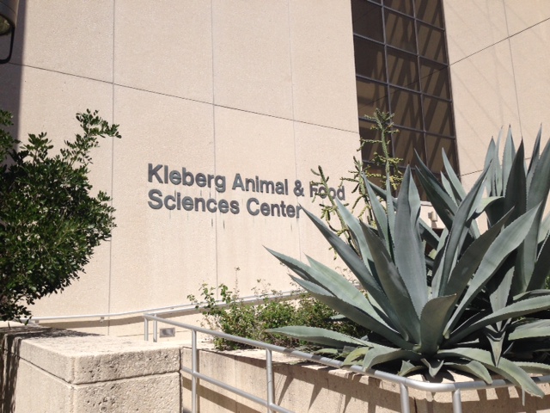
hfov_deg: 55.4
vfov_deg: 42.9
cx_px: 275
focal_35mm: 33
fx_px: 524
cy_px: 206
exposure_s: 1/2857
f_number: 2.4
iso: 50
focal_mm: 4.12
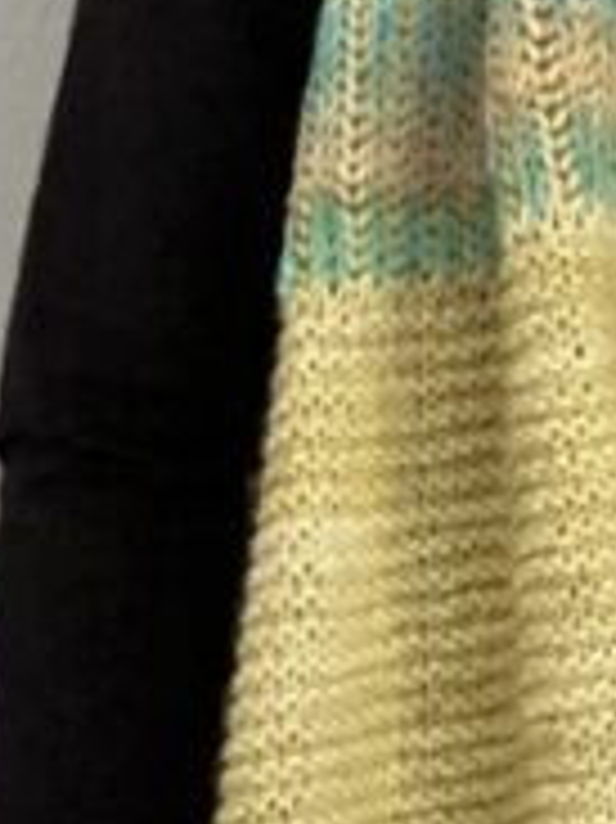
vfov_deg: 11.3
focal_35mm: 175
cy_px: 137
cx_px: 656
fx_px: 4157
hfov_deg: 8.4
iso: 320
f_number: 1.9
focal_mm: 2.69
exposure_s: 1/40
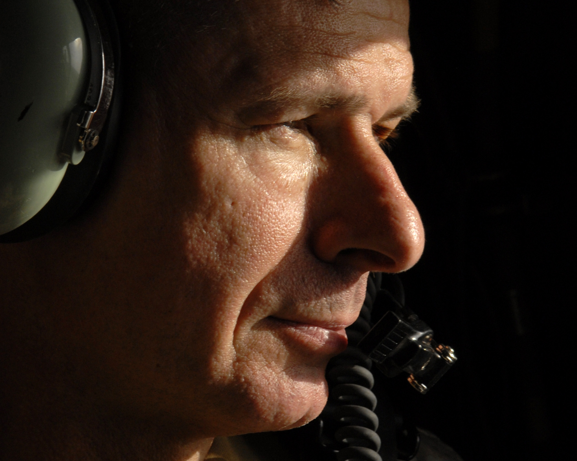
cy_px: 249
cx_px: 275
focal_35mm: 143
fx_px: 2440
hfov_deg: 13.5
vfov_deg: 10.8
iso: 200
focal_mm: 55
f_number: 11
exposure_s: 1/320
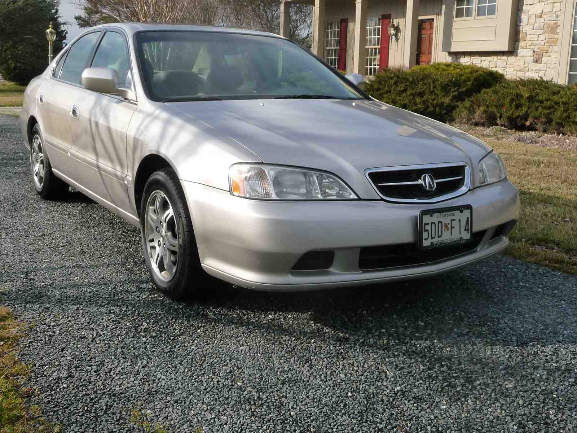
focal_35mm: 39
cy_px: 216
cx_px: 288
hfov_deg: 47.9
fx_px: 650
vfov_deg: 36.8
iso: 160
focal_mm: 4.7
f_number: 3.3
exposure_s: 1/1300
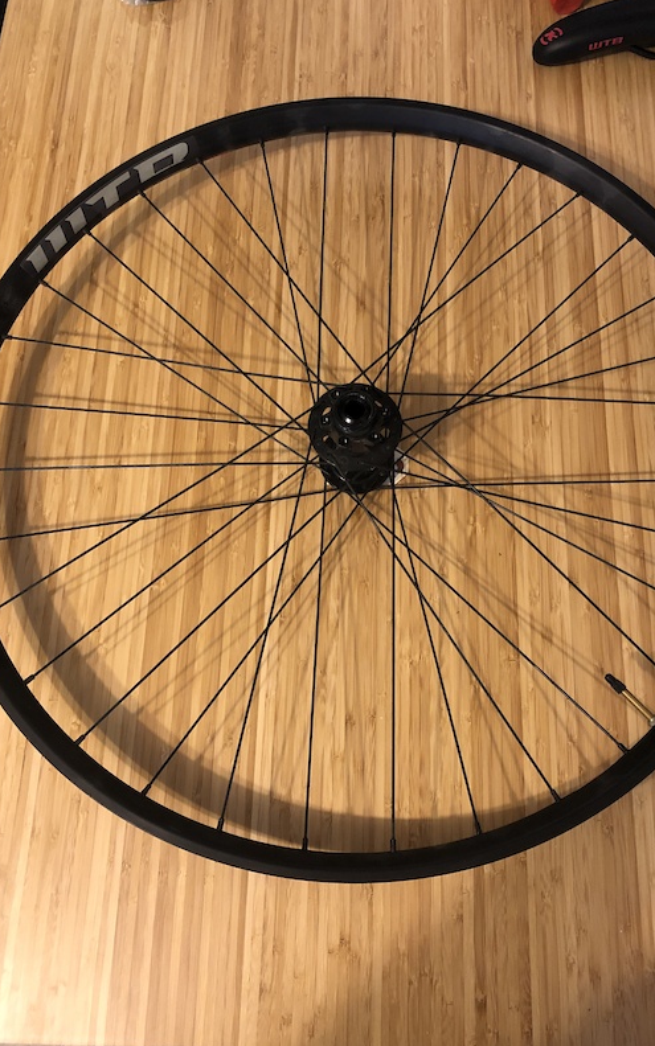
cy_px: 521
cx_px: 356
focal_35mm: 30
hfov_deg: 41.8
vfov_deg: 62.9
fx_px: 856
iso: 100
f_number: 1.8
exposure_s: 1/13
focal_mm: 3.99
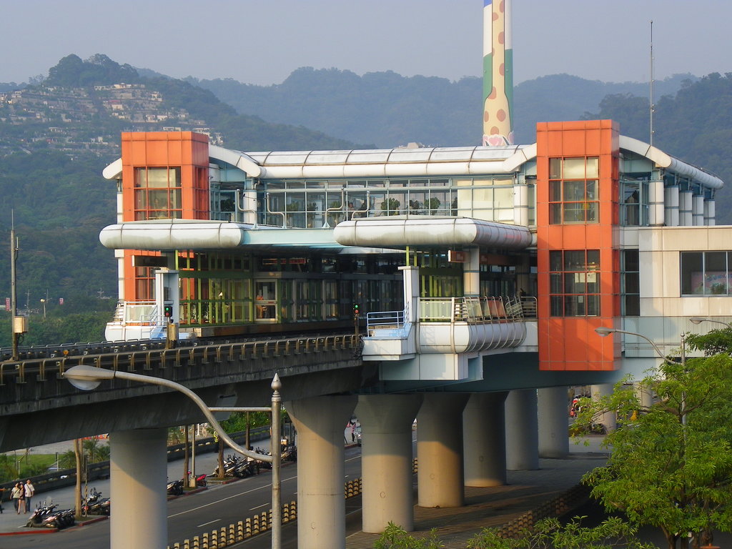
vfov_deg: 11.1
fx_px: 2812
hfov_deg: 14.8
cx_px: 366
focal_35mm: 133
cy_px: 274
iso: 64
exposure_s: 1/160
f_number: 4.5
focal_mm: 23.6
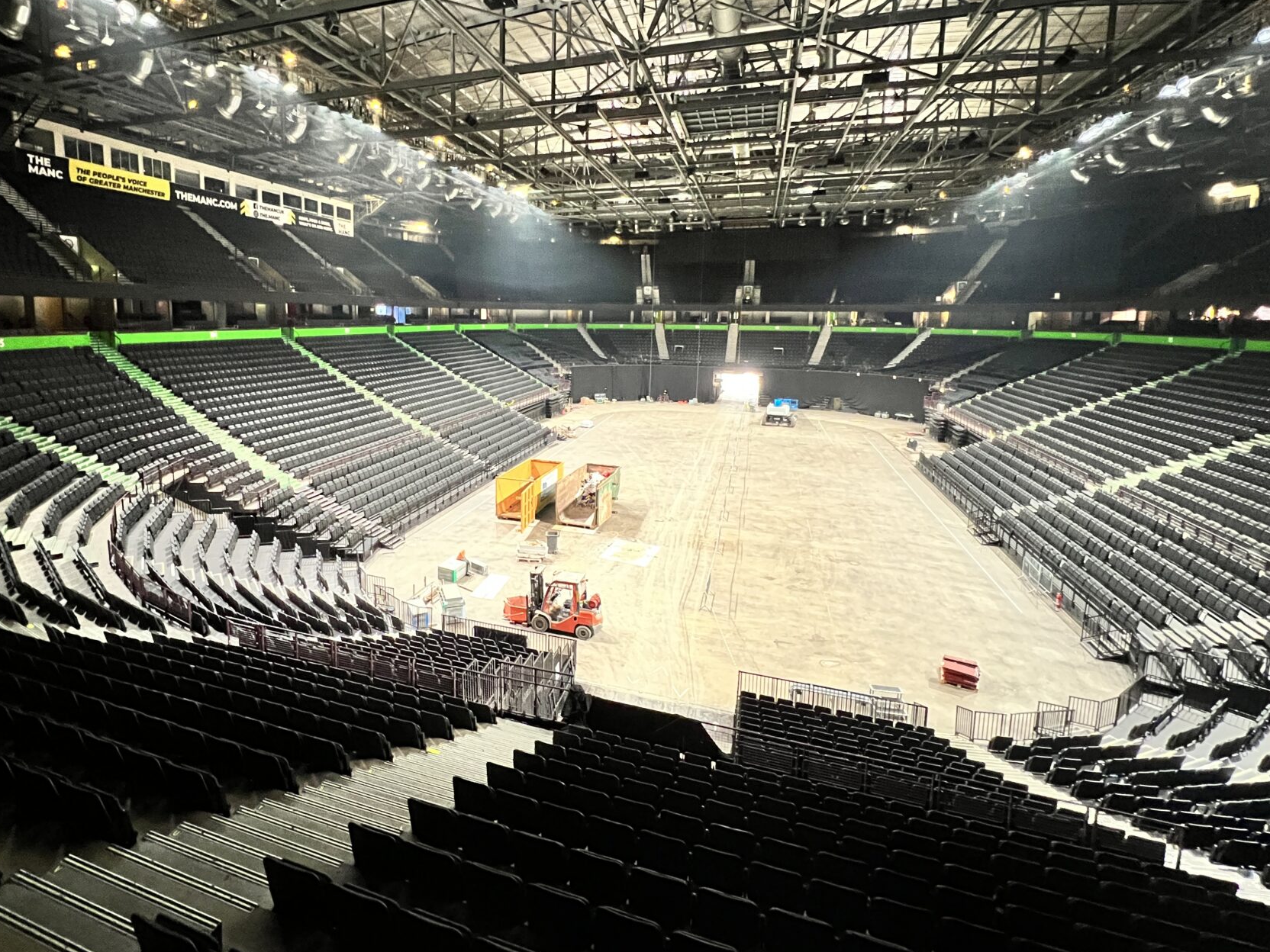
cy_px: 384
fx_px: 587
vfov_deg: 77.3
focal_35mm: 16
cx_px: 528
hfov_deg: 93.6
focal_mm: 1.57
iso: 1250
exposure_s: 1/25
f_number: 1.8
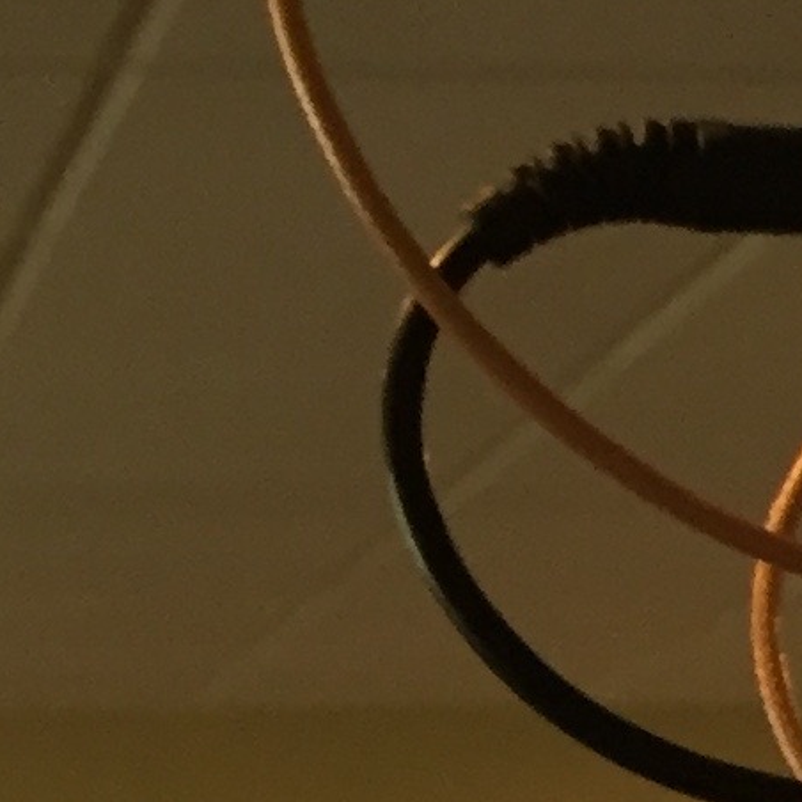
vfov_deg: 9.2
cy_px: 1189
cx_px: 337
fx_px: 4849
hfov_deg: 9.5
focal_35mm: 185
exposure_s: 1/30
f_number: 2.2
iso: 100
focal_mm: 4.15
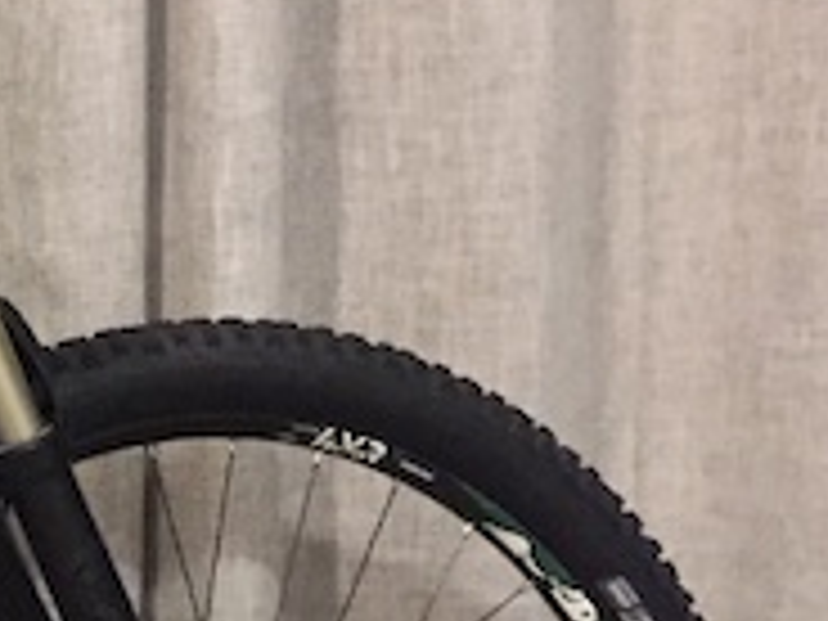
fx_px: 3014
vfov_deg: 11.7
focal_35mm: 126
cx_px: -828
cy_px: 567
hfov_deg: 13.4
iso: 320
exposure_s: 1/15
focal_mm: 4.15
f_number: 2.2
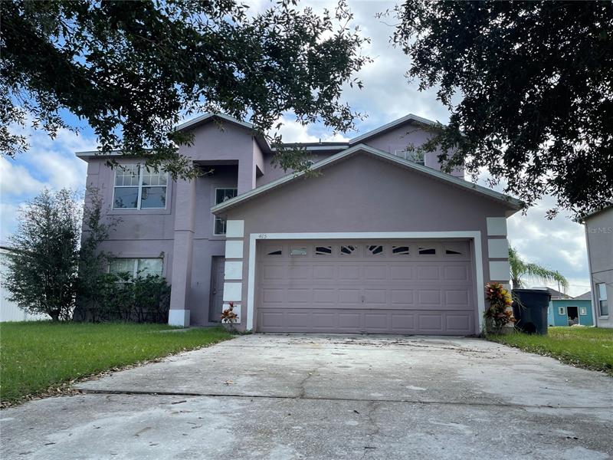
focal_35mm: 26
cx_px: 306
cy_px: 230
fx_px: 460
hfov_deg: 67.3
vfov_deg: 53.1
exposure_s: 1/1212
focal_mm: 5.1
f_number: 1.6
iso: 32
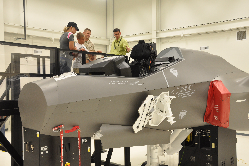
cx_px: 124
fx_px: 269
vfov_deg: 34.1
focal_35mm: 39
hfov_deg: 49.6
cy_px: 83
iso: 500
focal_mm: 26
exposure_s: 1/40
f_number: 6.3
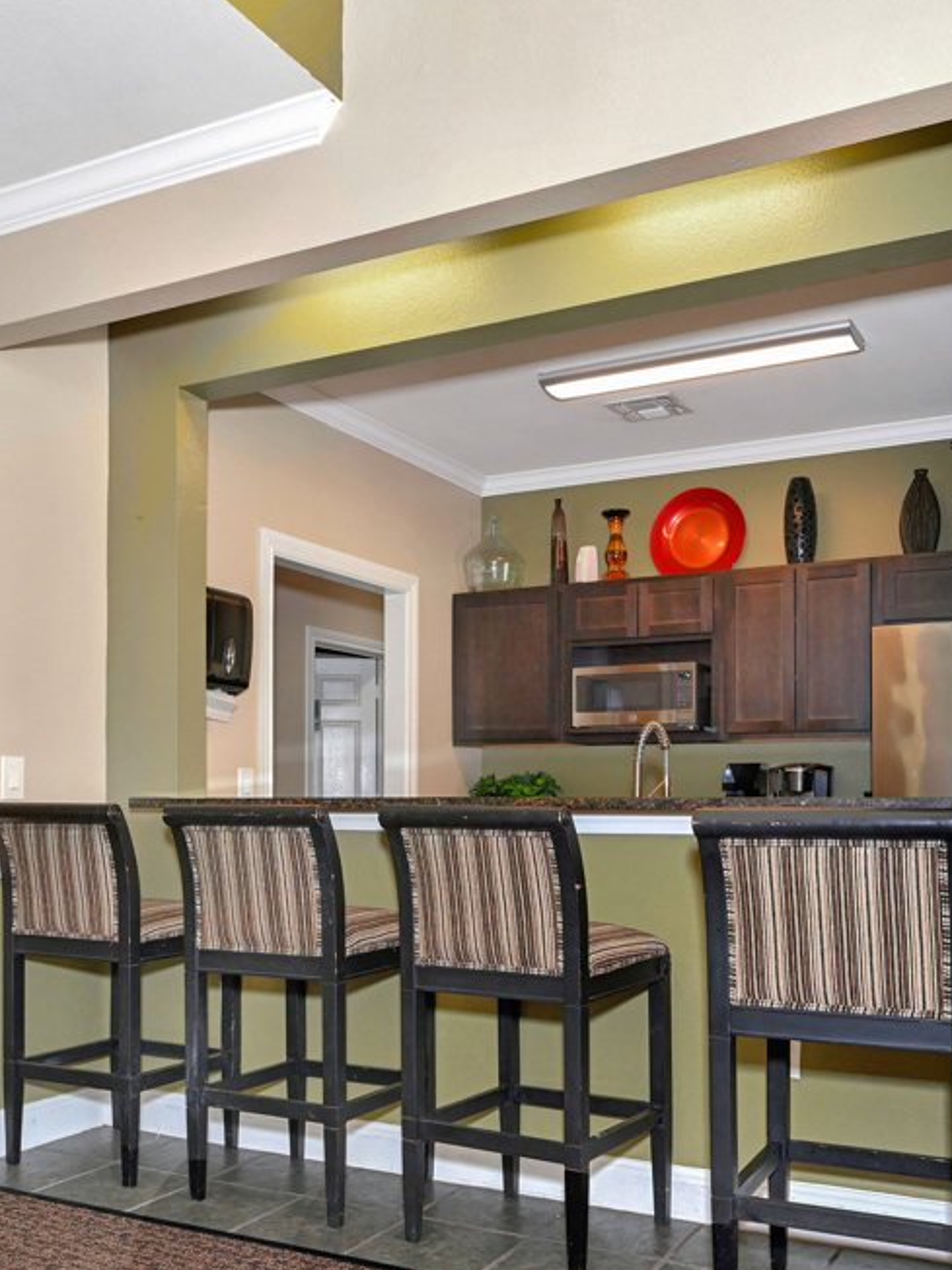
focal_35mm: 32
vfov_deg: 57.2
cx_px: 459
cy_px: 637
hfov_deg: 44.5
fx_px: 1164
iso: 2500
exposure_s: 1/60
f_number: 8
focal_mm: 21.5
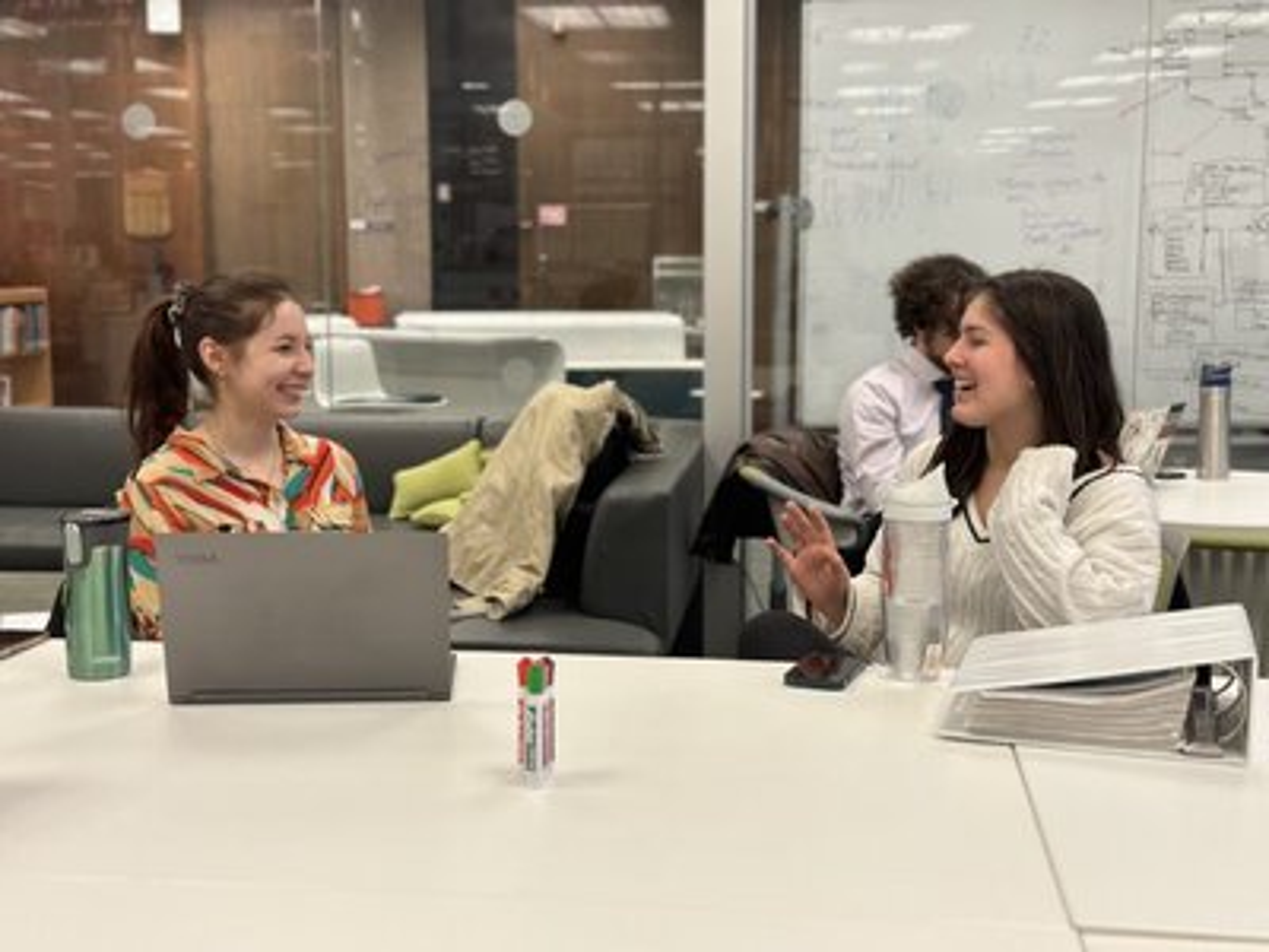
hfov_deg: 39.7
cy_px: 476
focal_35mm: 48
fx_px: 1760
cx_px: 634
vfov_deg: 30.3
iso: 125
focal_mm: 6.86
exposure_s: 1/120
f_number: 1.78
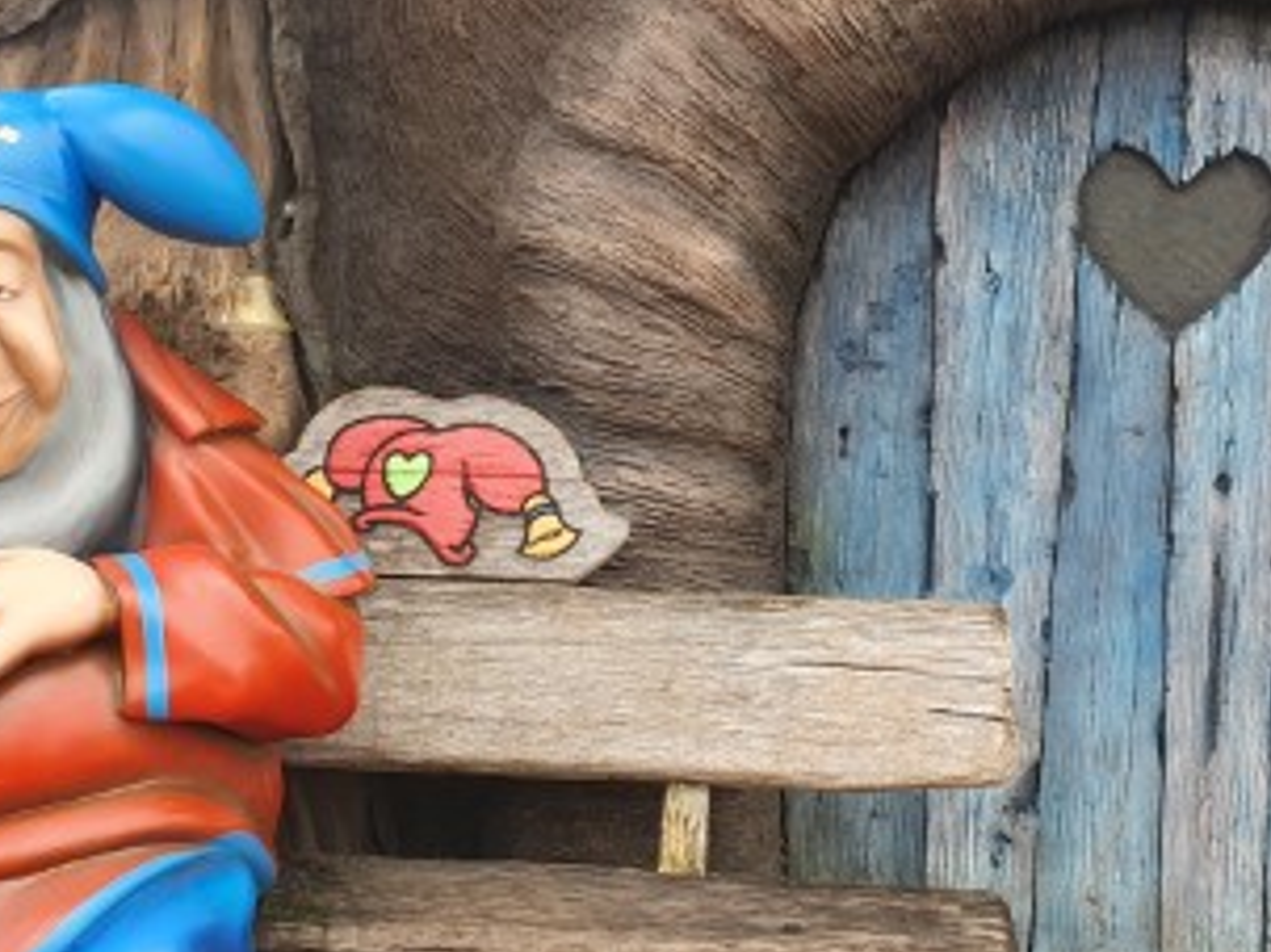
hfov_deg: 34.9
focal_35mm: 55
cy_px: 369
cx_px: 675
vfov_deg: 26.5
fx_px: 2019
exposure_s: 1/198
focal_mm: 4.32
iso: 50
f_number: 2.4
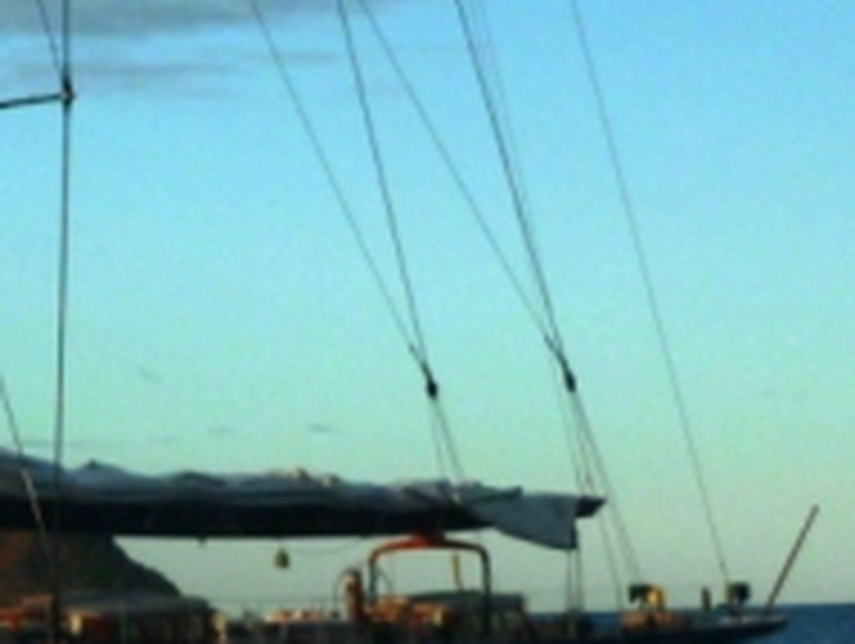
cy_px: 171
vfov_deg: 8.0
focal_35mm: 186
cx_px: -108
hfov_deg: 10.5
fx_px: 4600
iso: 80
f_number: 9
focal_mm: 7.4
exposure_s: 1/320
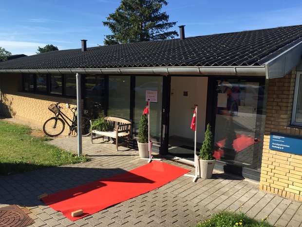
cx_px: 151
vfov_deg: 48.2
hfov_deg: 61.7
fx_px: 253
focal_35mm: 29
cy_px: 114
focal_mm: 4.15
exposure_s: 1/1130
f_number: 2.2
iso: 32
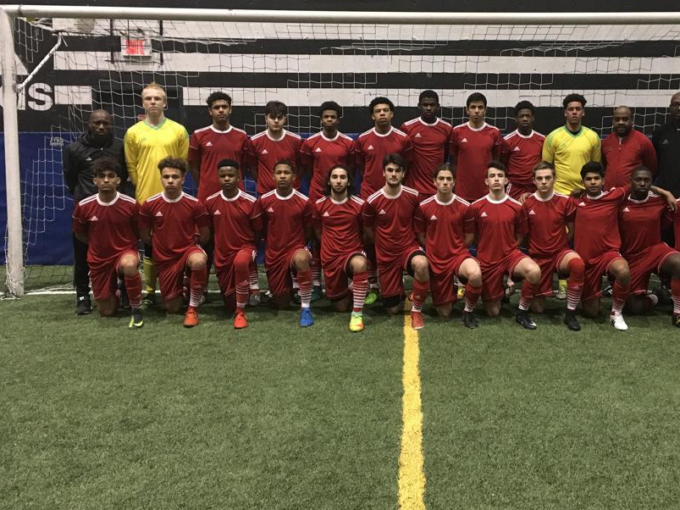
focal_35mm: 37
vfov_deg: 38.5
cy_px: 205
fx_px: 727
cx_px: 428
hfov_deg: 49.6
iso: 200
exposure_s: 1/30
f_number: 2.2
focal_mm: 4.15
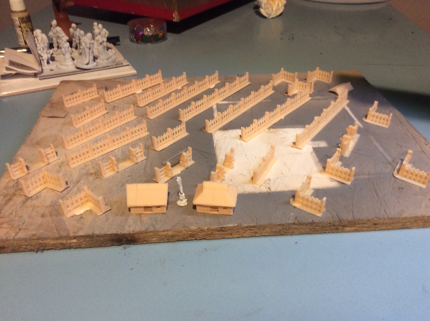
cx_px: 215
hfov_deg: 56.9
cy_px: 160
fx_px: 397
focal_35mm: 32
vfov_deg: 44.1
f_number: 2.4
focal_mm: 3.3
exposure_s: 1/25
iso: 125
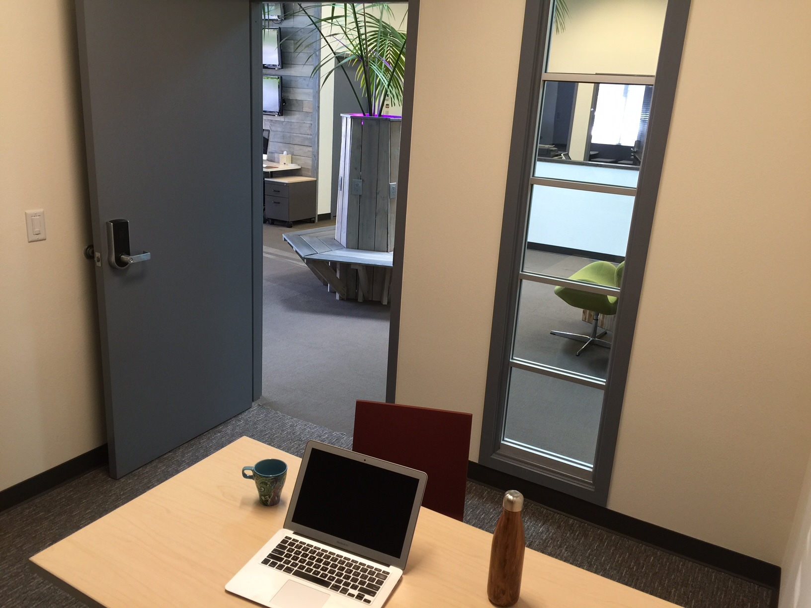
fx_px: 679
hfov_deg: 61.7
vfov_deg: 48.2
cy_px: 304
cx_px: 406
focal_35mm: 29
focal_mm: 4.15
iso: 40
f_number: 2.2
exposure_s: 1/15
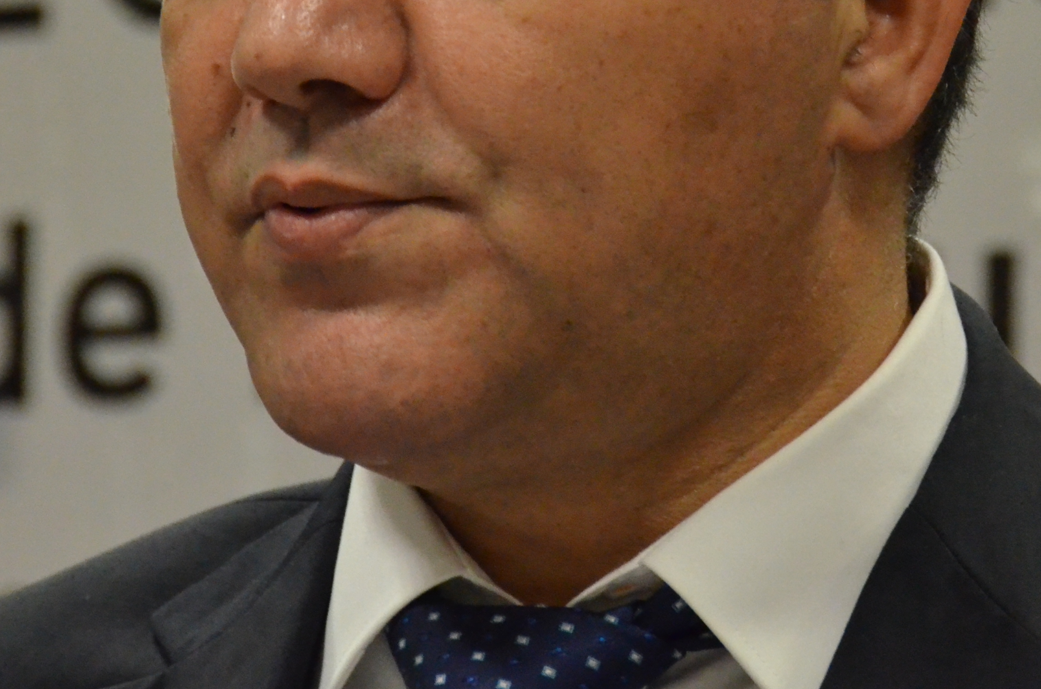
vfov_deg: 2.1
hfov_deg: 3.2
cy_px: 67
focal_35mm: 645
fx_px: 18612
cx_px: 751
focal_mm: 200
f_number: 5.6
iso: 3200
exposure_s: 1/80
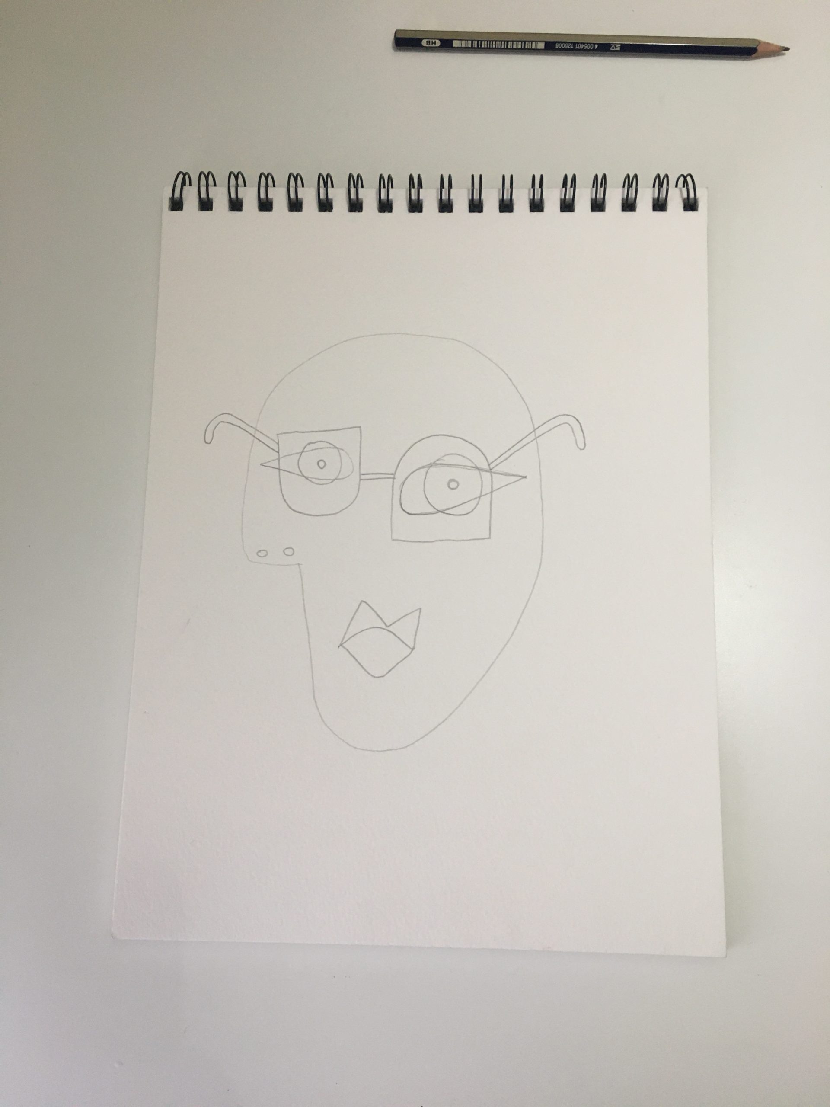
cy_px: 554
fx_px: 927
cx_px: 415
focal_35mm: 29
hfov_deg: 48.2
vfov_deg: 61.7
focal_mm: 4.15
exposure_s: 1/30
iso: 100
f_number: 2.2
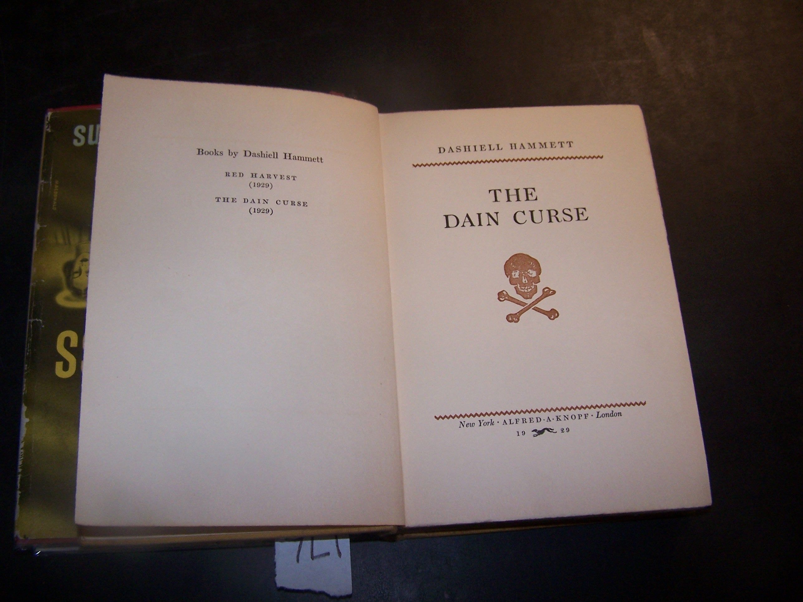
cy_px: 301
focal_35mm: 38
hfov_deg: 49.0
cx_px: 402
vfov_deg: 37.7
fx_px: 881
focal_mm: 6.3
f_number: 2.8
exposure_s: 1/60
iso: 140
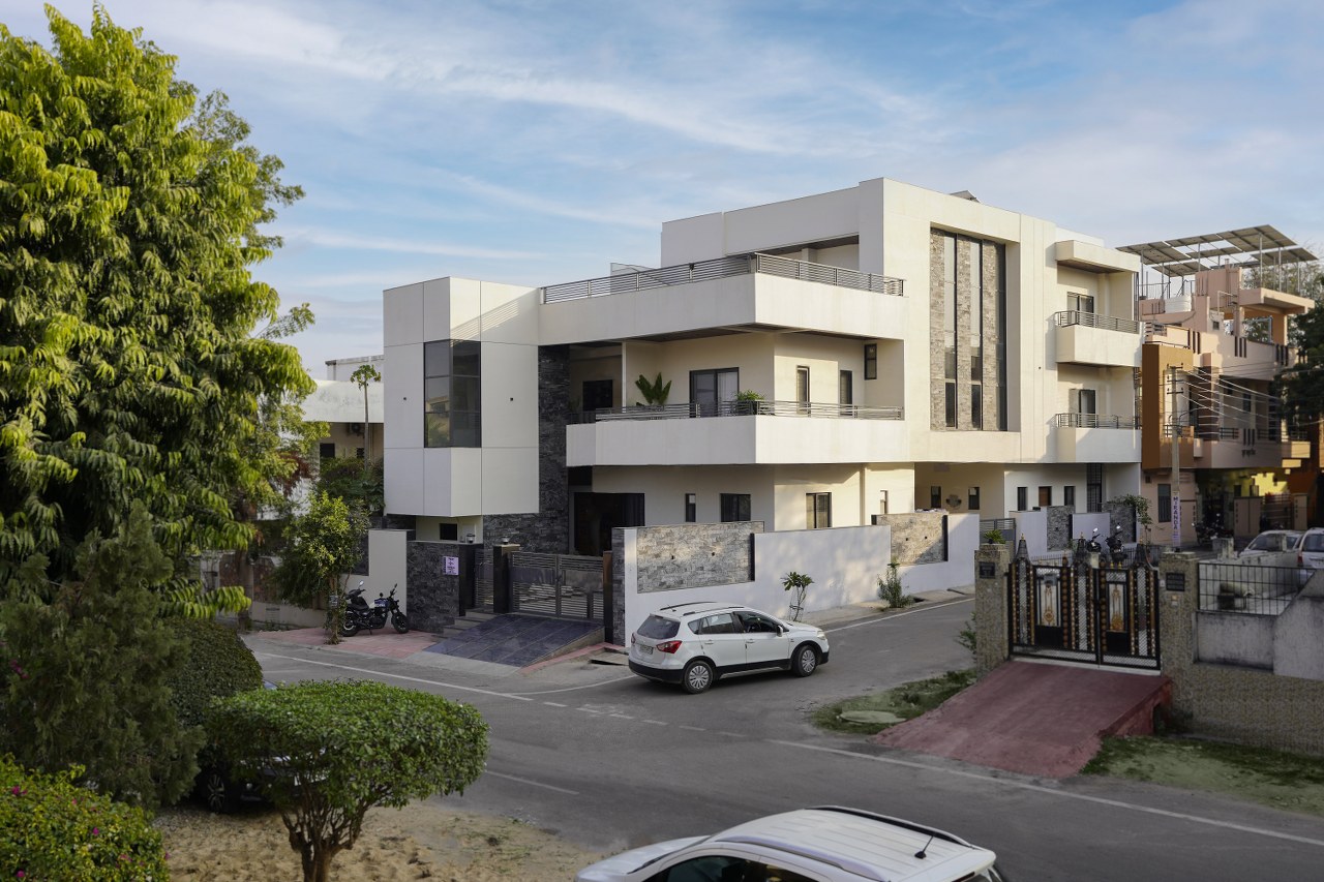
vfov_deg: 37.8
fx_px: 1287
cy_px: 441
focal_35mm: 35
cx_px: 662
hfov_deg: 54.4
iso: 100
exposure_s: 1/160
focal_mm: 35
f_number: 6.3
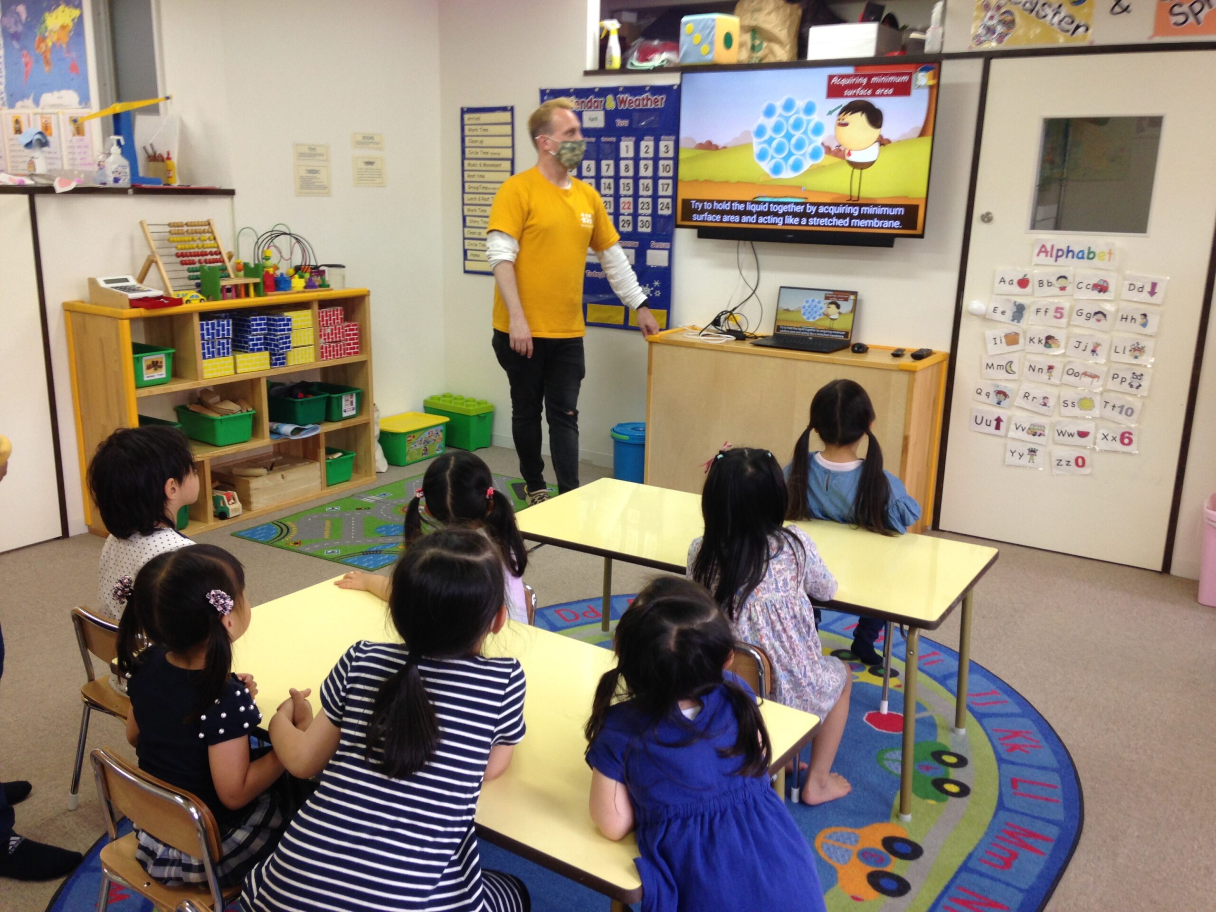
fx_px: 1159
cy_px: 456
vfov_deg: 42.9
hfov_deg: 55.4
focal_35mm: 33
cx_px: 608
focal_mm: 4.12
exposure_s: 1/30
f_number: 2.4
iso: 50
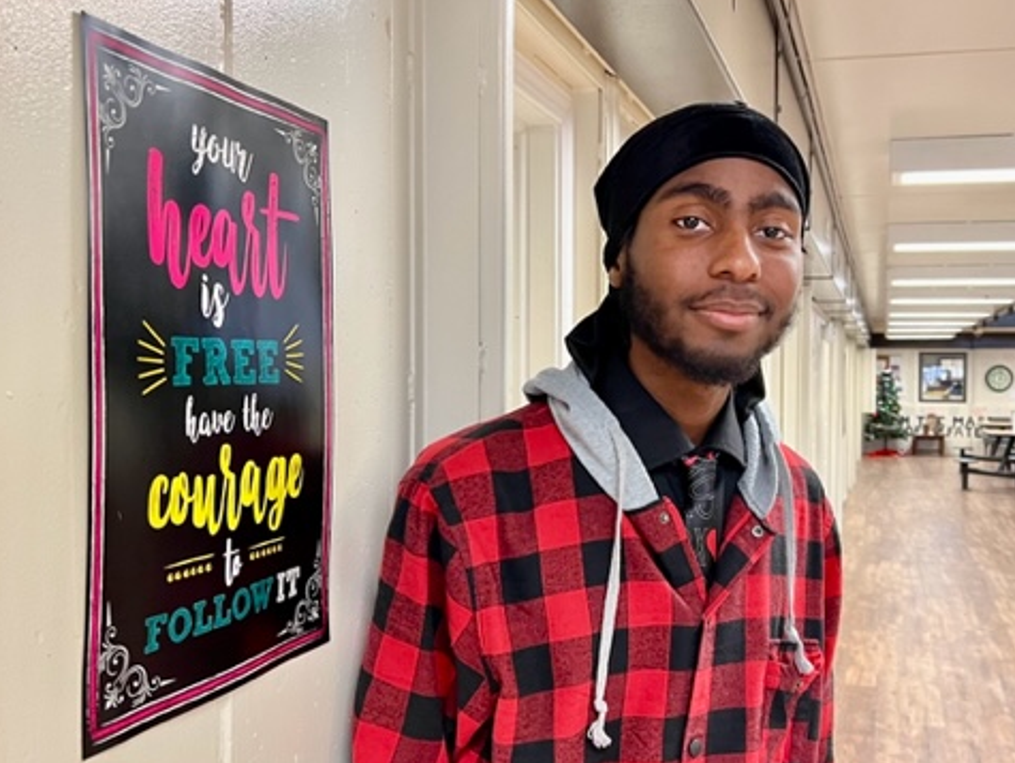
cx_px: 588
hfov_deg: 52.4
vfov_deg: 40.7
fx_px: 1027
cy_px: 391
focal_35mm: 35
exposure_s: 1/60
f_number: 1.5
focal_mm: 5.7
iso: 200
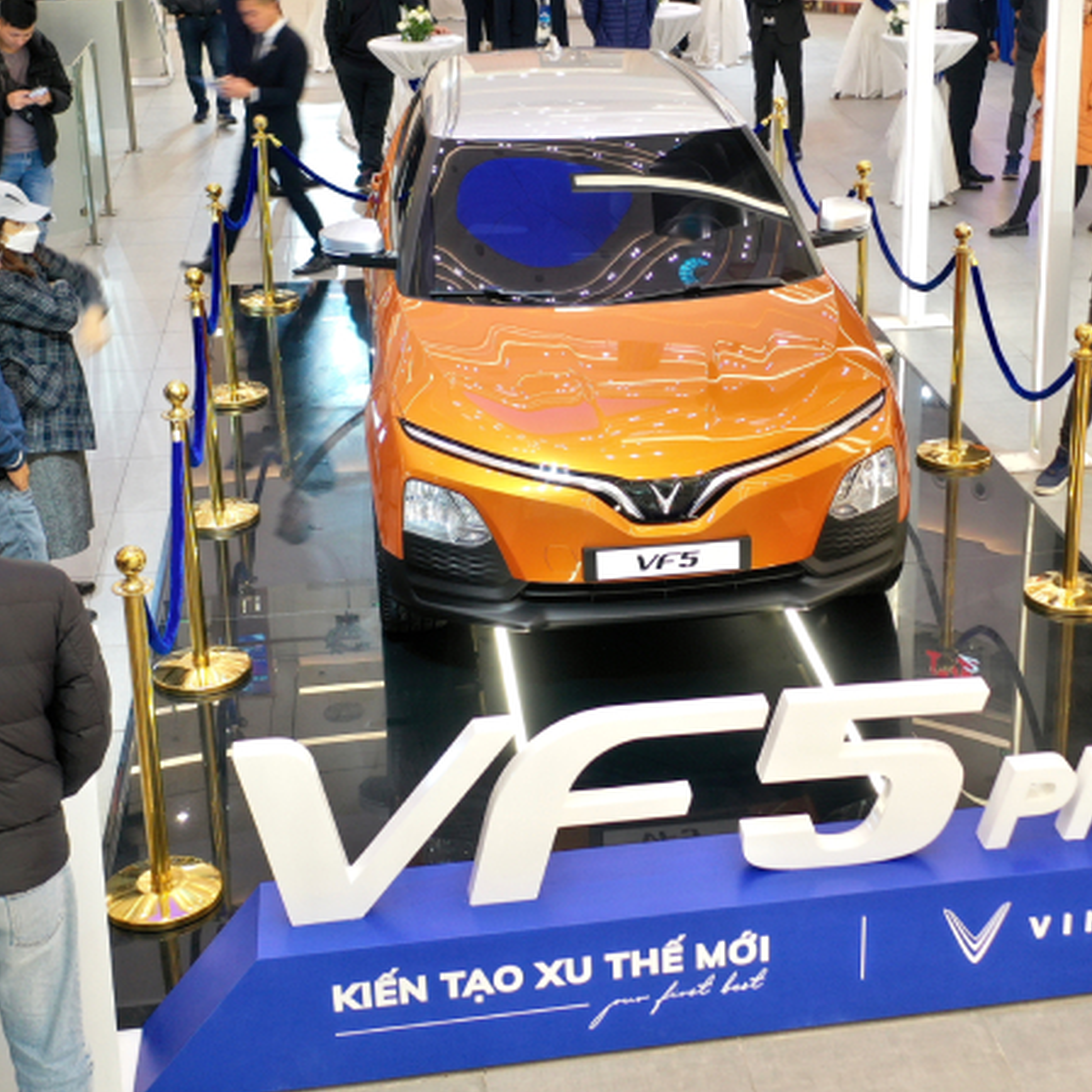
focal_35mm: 53
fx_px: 1892
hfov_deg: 32.0
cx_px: 705
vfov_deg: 32.0
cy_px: 381
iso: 100
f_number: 2.8
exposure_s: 1/20
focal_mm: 10.26
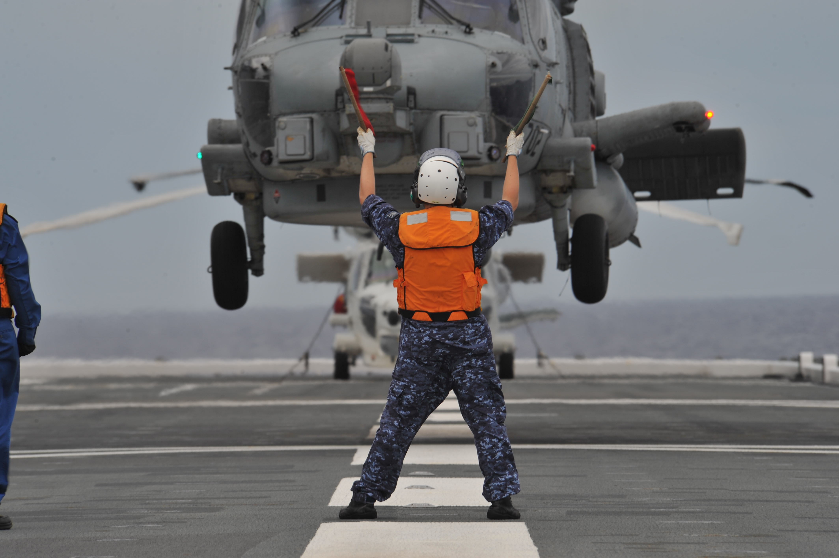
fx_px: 9316
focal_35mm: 400
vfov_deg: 3.4
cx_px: 420
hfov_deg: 5.2
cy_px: 279
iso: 200
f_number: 13
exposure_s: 1/125
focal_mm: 400
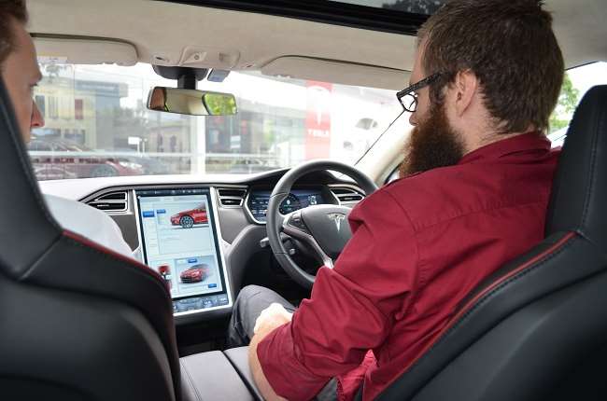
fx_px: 454
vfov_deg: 47.7
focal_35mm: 27
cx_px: 304
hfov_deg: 67.5
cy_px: 200
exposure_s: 1/125
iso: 280
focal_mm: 18
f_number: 3.5
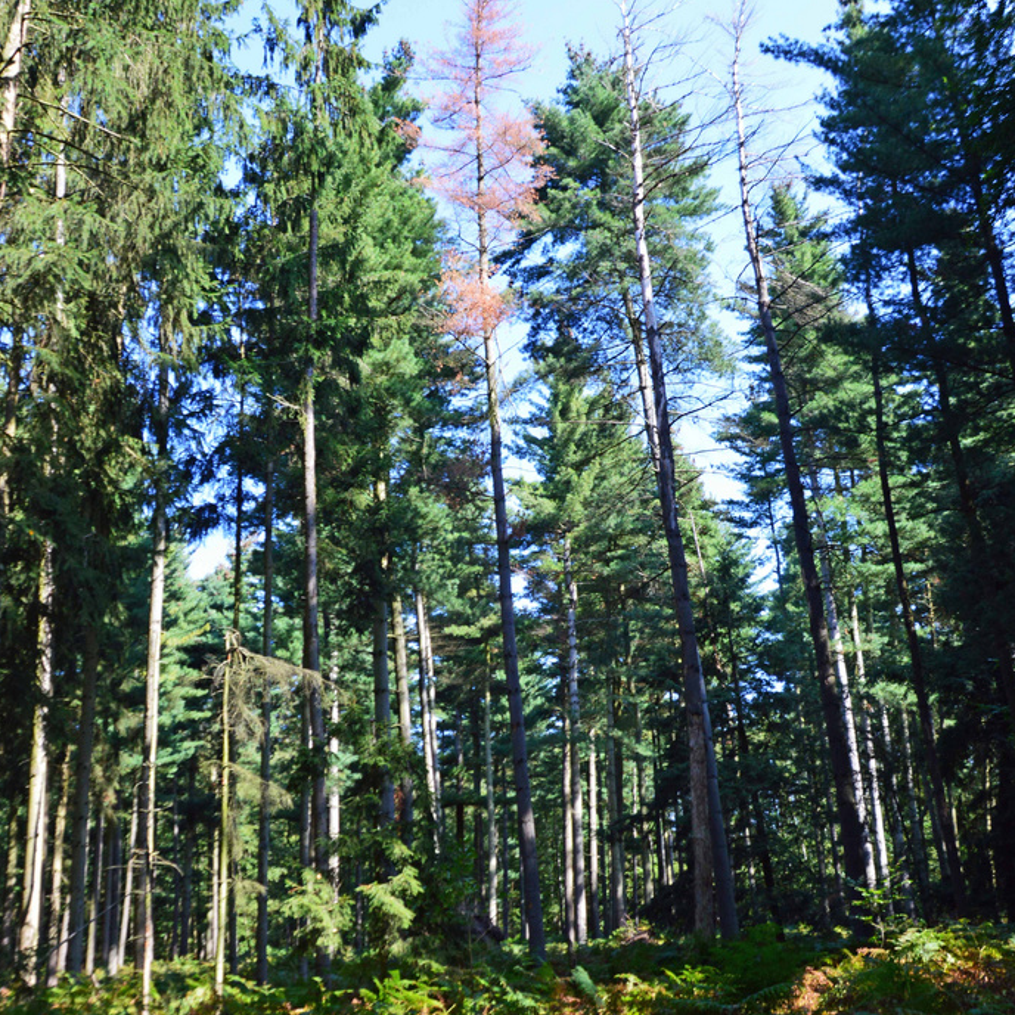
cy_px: 555
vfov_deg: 46.0
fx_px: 1194
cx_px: 497
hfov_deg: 46.0
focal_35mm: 36
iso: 400
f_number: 9
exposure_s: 1/125
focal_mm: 18
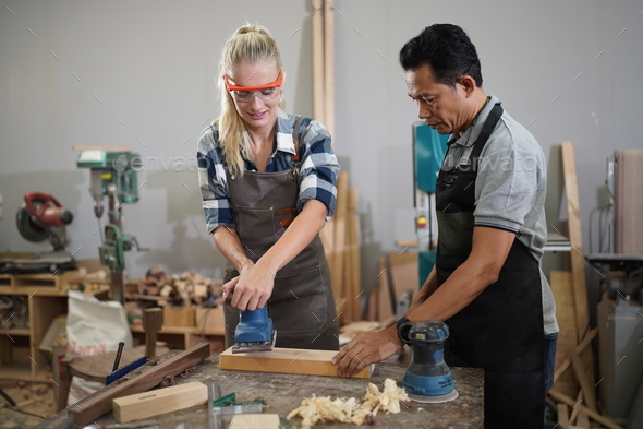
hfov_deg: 54.4
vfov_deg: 37.8
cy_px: 214
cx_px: 322
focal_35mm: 35
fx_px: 625
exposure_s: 1/200
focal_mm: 35
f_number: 1.4
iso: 320
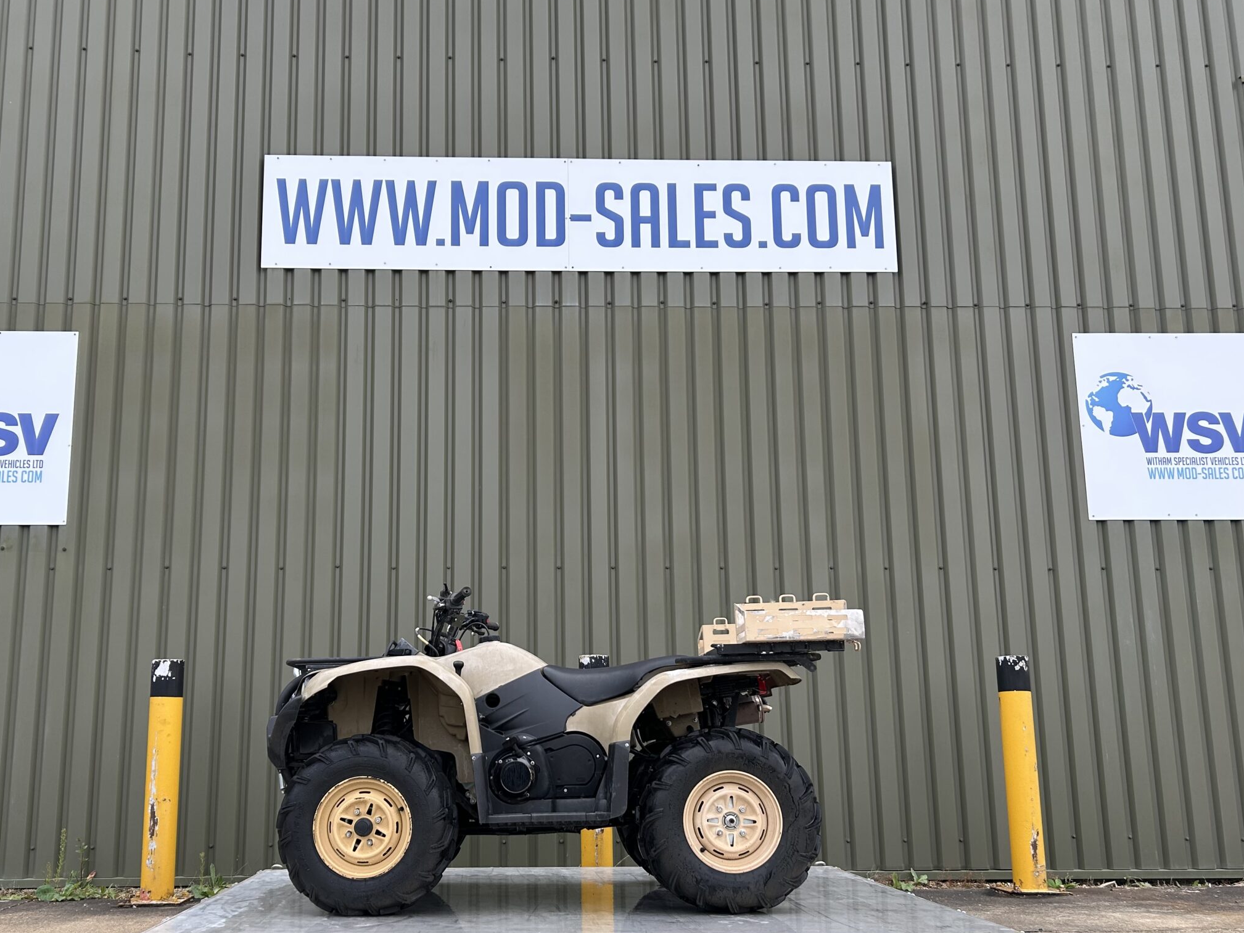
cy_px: 543
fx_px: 1186
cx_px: 540
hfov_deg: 55.2
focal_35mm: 33
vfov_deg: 42.8
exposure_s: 1/445
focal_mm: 5.7
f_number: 1.5
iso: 50
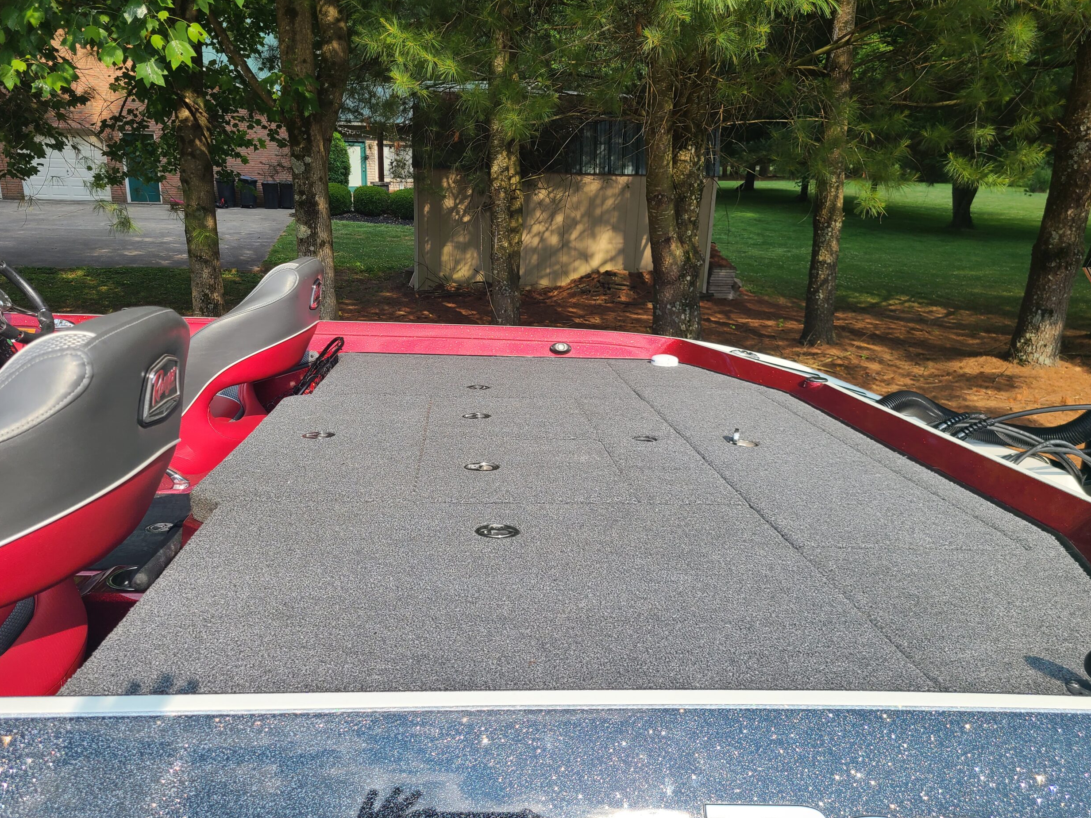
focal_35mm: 27
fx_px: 851
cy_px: 419
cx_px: 541
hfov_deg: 65.3
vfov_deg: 51.4
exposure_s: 1/1041
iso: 40
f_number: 1.8
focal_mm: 5.4
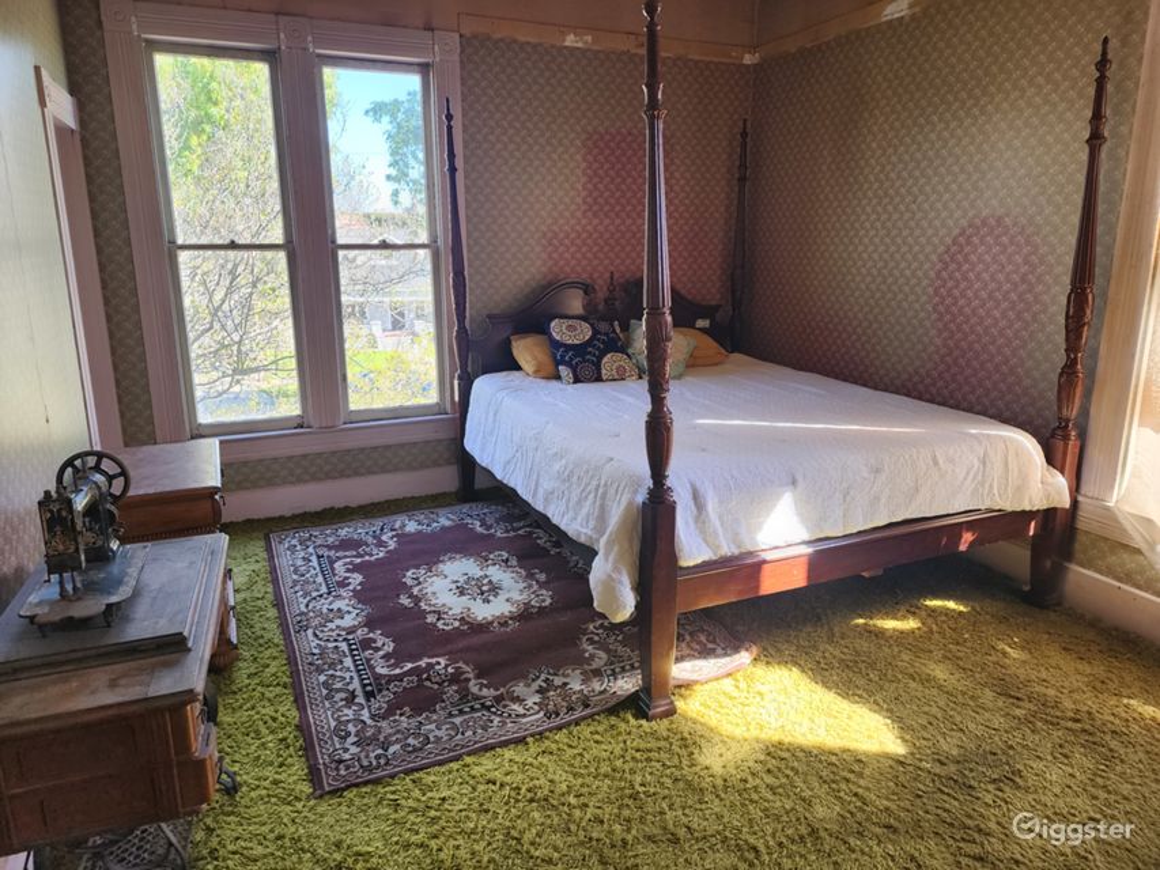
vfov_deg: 58.9
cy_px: 435
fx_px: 771
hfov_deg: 73.9
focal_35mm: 23
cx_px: 580
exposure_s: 1/180
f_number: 1.8
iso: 100
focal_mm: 6.4
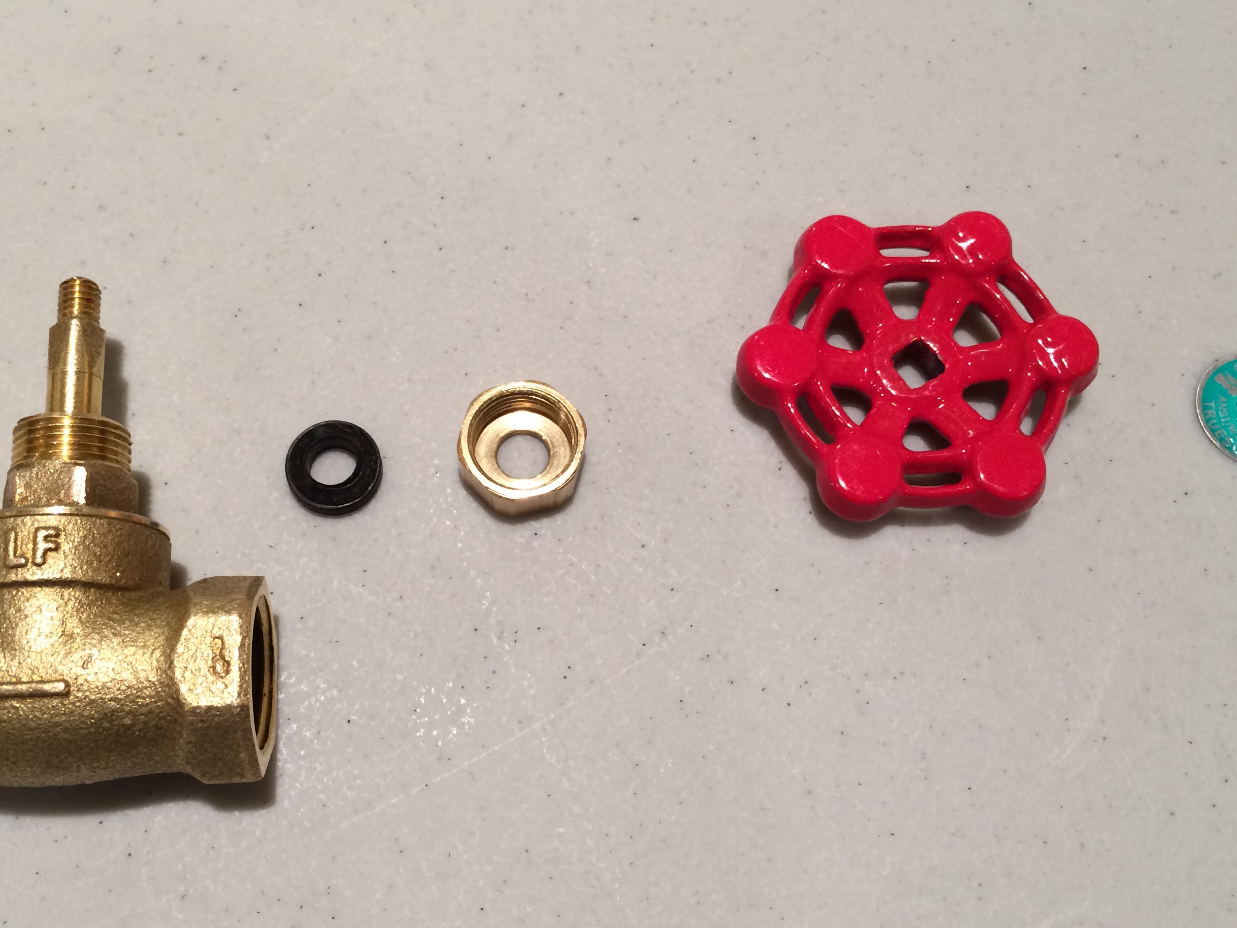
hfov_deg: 47.7
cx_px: 538
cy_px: 468
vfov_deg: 36.8
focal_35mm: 39
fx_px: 1394
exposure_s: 1/30
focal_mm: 4.12
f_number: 2.2
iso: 64
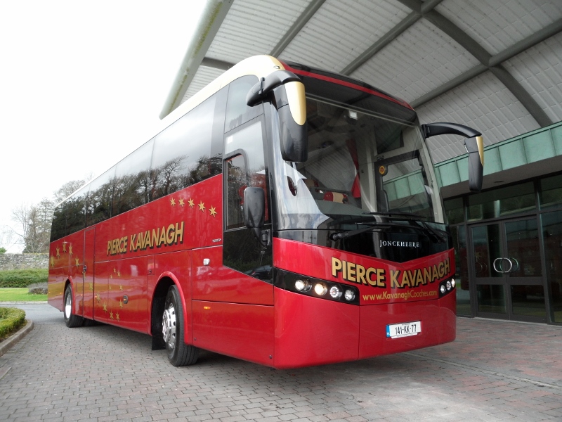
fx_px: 438
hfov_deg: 65.3
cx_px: 281
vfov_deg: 51.4
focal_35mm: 27
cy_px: 211
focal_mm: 4.9
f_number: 3.5
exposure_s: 1/90
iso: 80
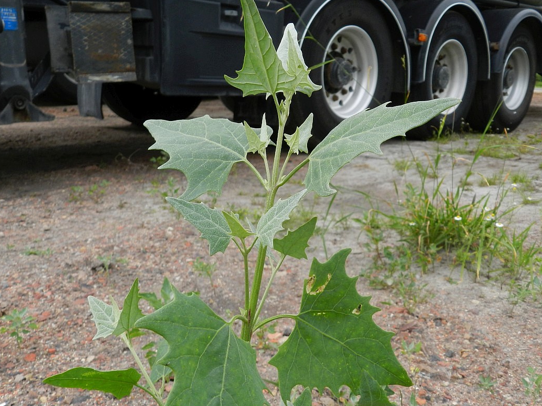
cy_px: 208
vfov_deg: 38.6
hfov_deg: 50.1
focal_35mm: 37
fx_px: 579
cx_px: 291
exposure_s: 1/500
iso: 160
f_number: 3.7
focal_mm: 5.6
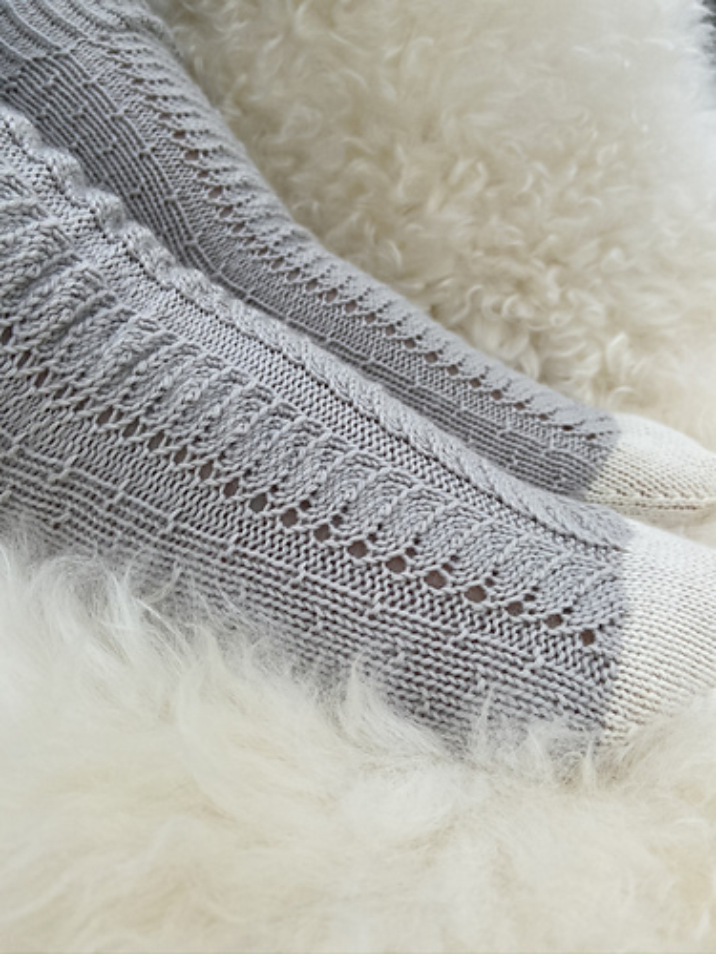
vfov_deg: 67.3
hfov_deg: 53.1
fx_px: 717
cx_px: 358
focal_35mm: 26
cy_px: 477
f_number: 1.8
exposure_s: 1/1504
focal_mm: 4.25
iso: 32
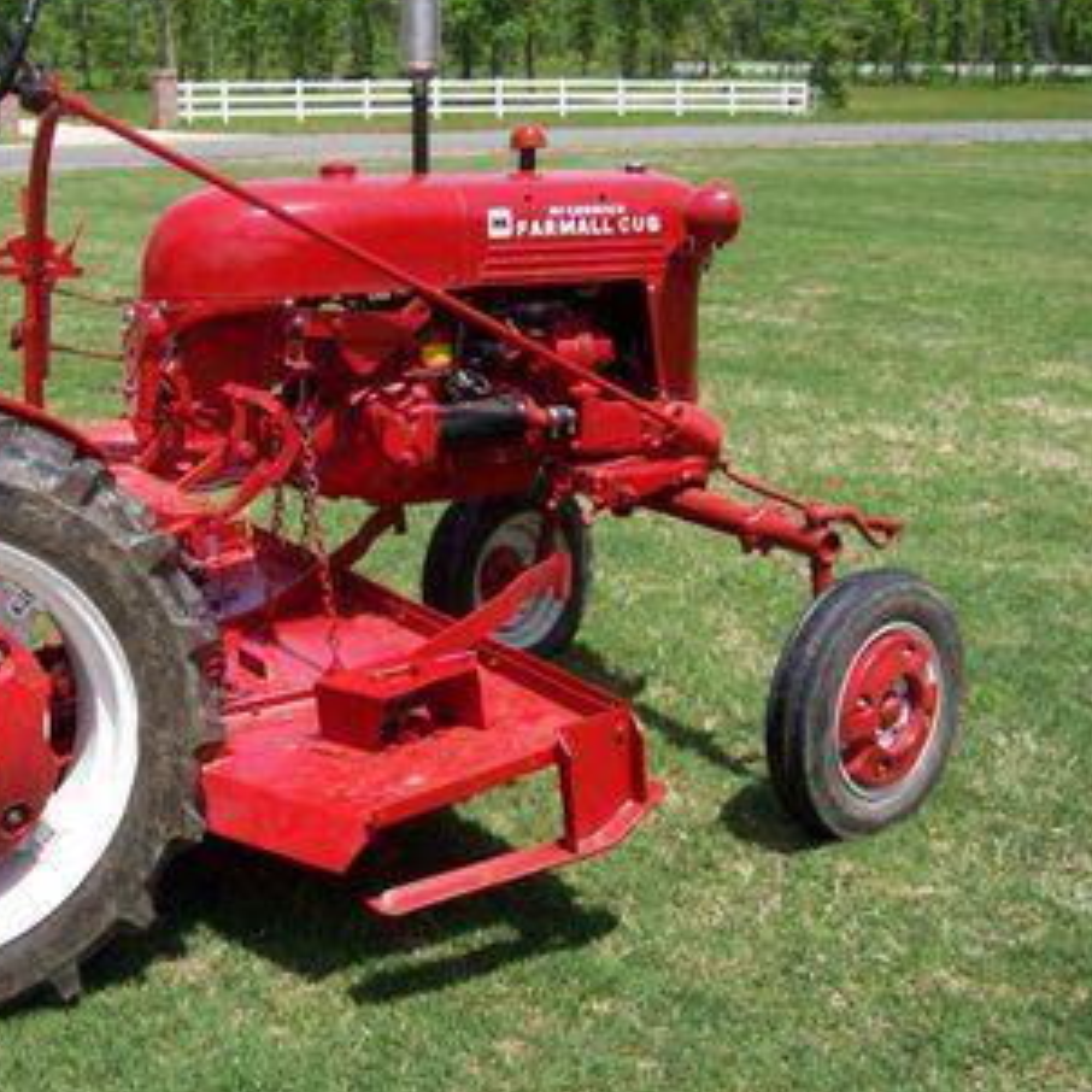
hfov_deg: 34.8
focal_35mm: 48
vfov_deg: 35.4
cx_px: 307
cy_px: 562
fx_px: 1713
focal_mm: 6
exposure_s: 1/450
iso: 80
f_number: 4.8
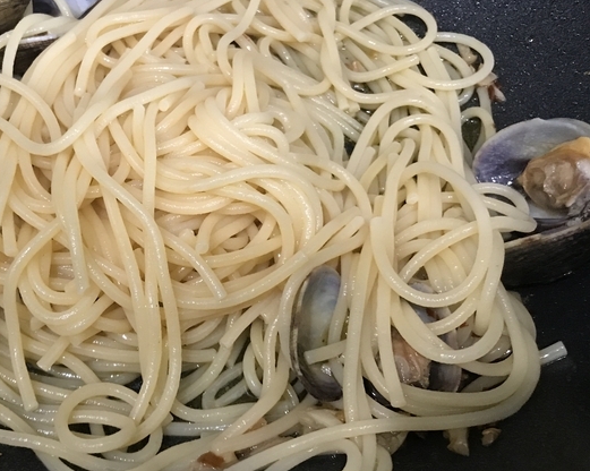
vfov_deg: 35.6
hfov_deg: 43.1
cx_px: 185
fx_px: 733
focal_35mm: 42
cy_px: 211
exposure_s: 1/14
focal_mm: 3.99
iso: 100
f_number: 1.8
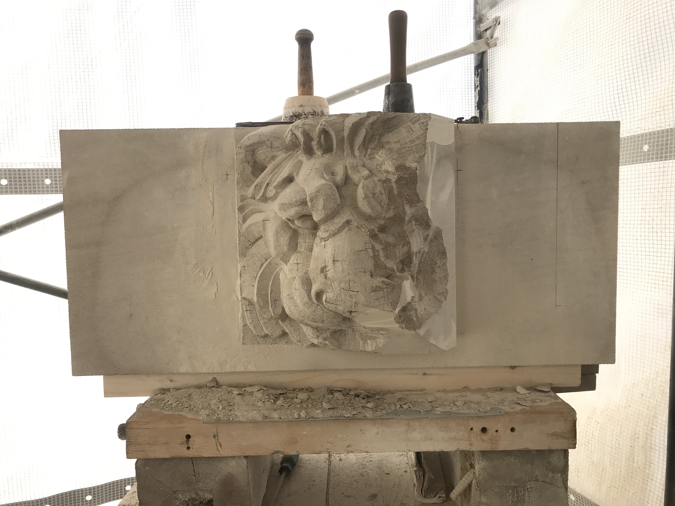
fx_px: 546
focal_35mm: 28
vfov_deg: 49.7
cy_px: 253
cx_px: 338
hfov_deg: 63.4
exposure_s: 1/471
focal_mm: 3.99
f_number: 1.8
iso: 20
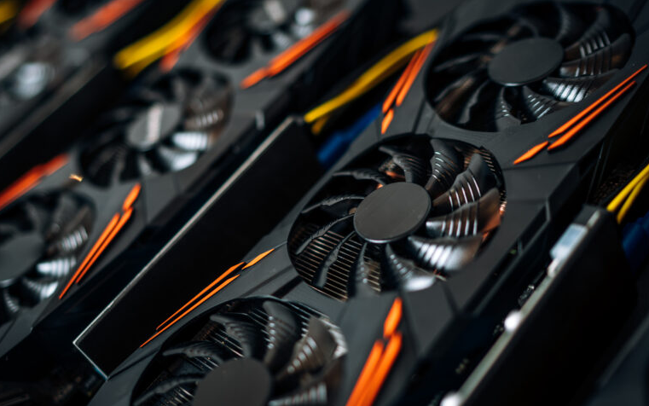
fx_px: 849
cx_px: 289
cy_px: 229
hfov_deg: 41.8
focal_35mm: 48
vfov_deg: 26.9
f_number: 1.6
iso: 80
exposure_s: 1/40
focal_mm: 35
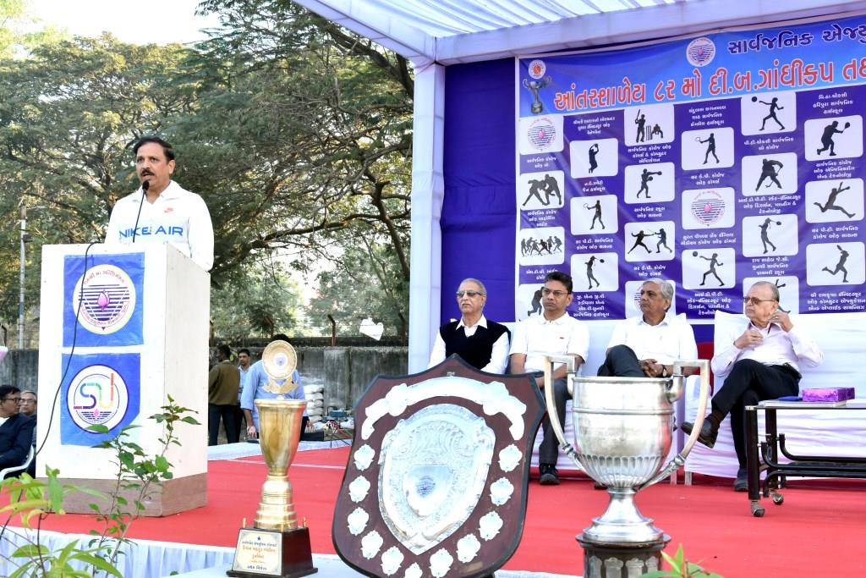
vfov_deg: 29.9
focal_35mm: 45
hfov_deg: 43.6
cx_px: 433
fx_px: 1083
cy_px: 289
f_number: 8
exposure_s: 1/200
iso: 1250
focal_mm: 30
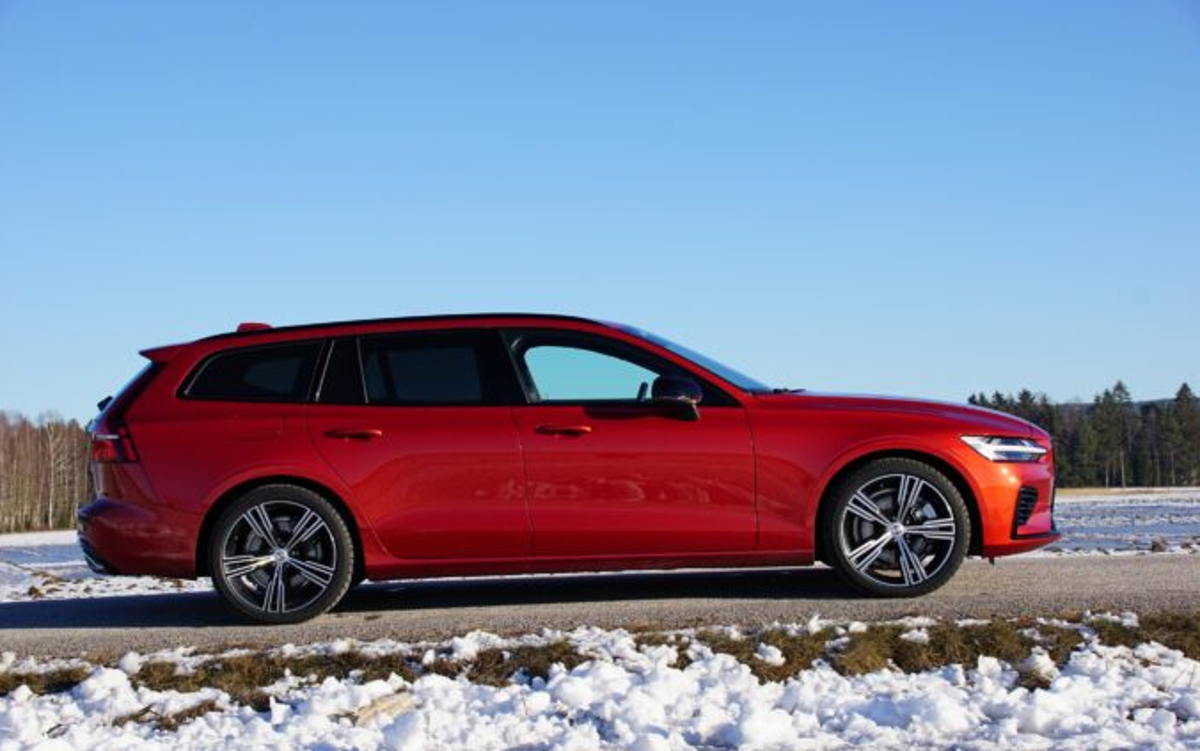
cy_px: 380
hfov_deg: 26.8
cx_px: 601
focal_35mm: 77
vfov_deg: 17.0
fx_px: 2519
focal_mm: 50
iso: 100
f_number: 10
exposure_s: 1/160
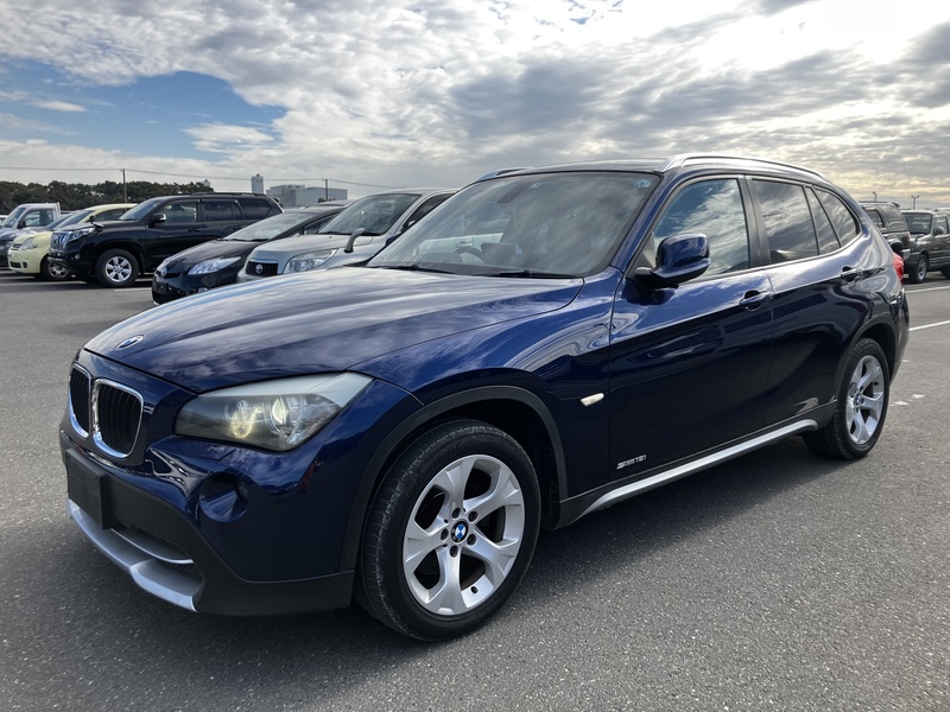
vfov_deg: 49.7
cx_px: 475
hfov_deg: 63.4
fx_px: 768
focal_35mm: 28
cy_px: 356
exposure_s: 1/389
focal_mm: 3.99
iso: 32
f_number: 1.8
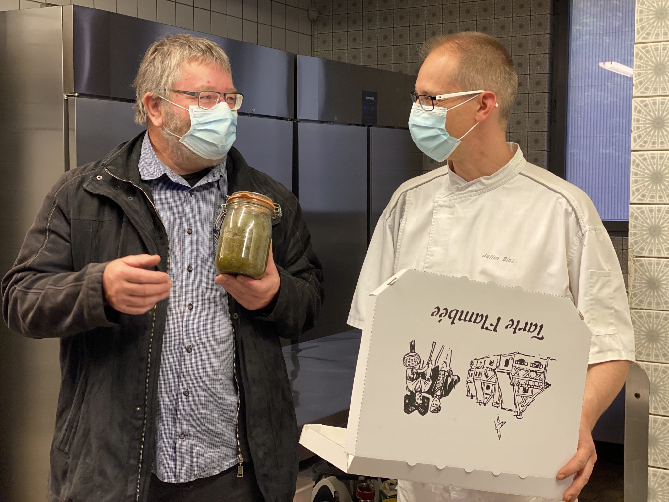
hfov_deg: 36.8
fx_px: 1005
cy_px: 251
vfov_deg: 28.0
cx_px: 334
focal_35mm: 52
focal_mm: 6
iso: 160
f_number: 2
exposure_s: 1/100
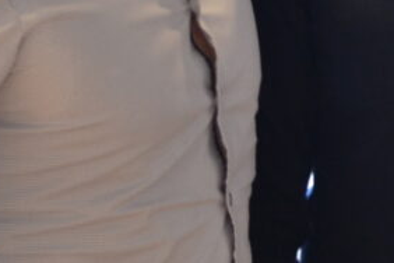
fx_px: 4366
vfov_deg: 3.4
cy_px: -276
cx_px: 873
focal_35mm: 399
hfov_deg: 5.0
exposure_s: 1/60
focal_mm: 50
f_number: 2.5
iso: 400
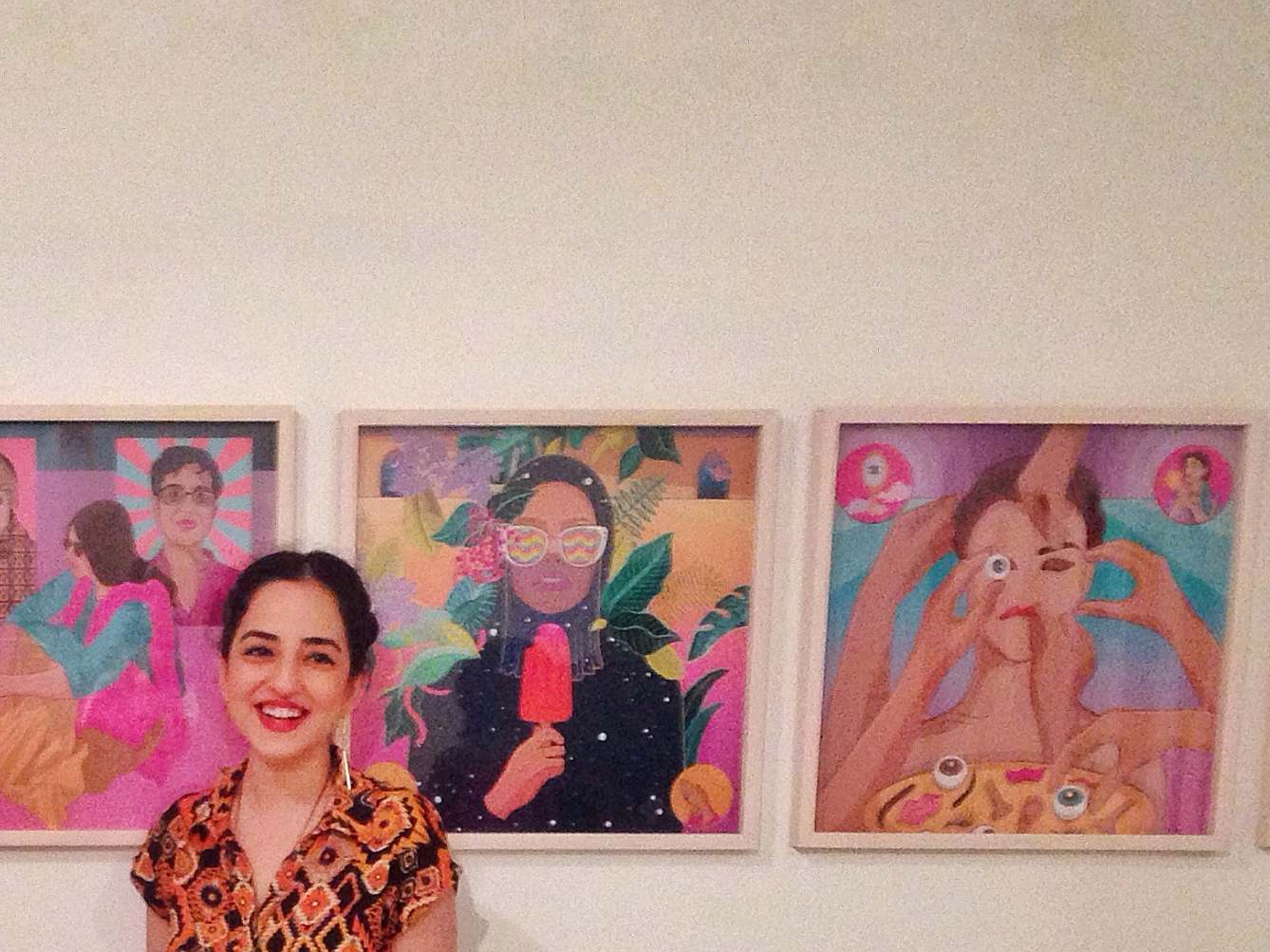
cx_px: 308
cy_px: 1021
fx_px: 2714
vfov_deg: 19.2
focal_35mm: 74
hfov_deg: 26.0
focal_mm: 4.12
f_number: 2.4
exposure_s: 1/20
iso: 320
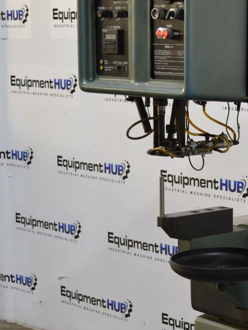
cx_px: 252
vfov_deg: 18.2
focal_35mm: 106
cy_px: 299
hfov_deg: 13.8
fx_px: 1012
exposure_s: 1/30
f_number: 4.2
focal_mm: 26
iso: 400
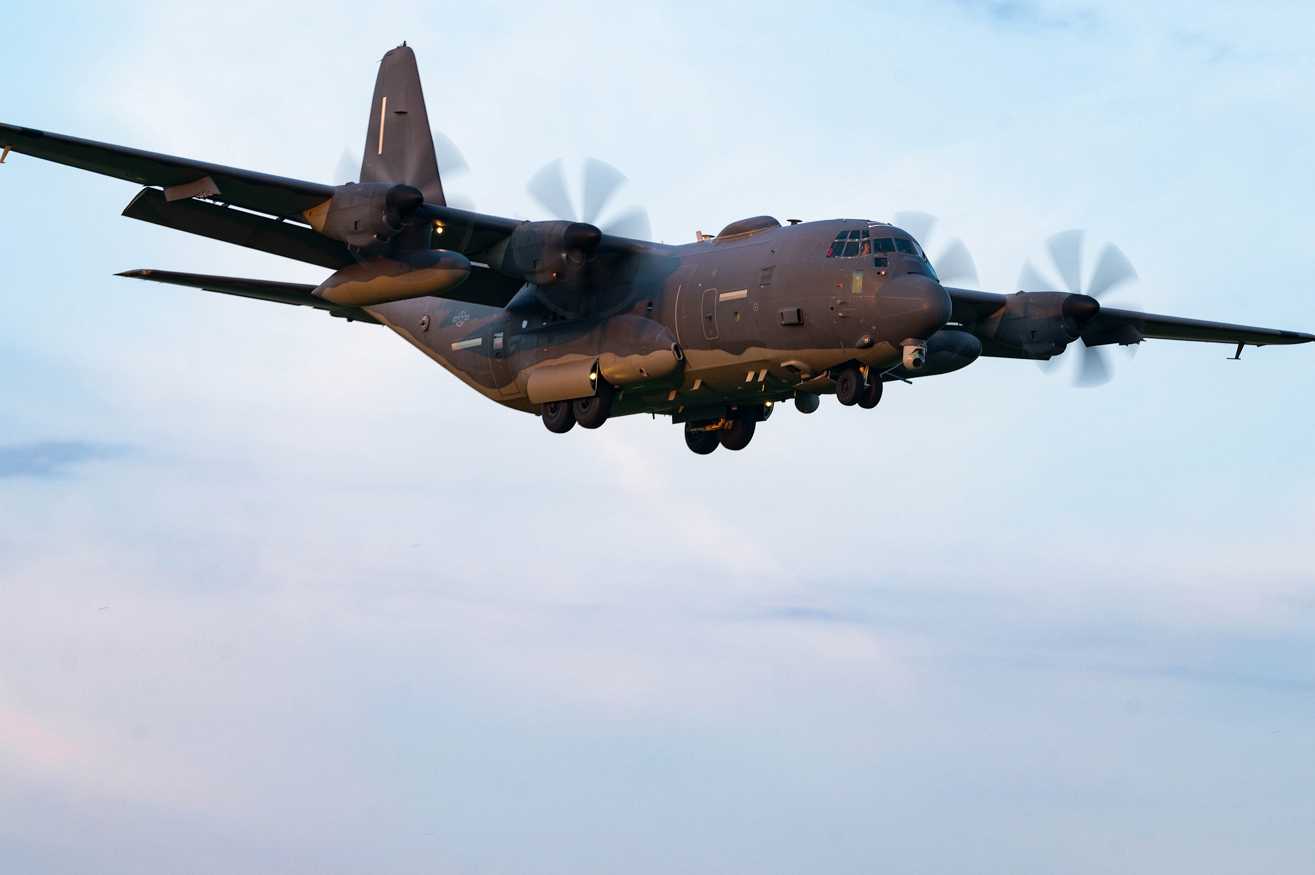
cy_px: 466
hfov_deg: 8.7
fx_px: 8651
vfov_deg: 5.8
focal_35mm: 237
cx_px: 647
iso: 400
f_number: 6.3
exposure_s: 1/160
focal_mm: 200
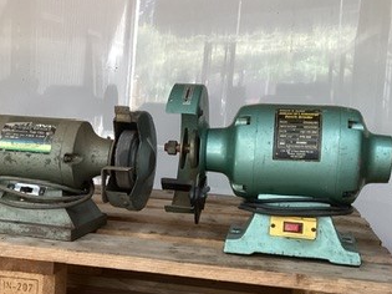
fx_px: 713
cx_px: 60
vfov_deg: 23.2
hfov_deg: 29.8
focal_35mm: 63
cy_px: 173
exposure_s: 1/60
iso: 125
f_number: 2.4
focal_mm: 3.3
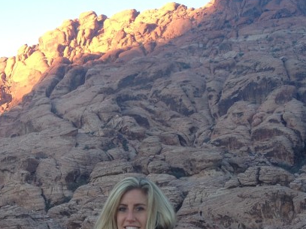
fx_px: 778
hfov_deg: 21.7
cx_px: 20
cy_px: 170
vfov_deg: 16.7
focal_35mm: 88
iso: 50
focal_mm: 4.28
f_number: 2.4
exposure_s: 1/192
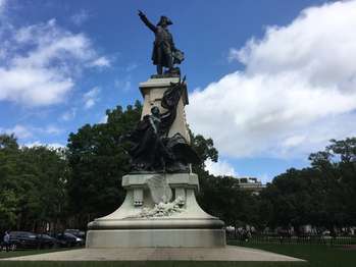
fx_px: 298
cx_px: 178
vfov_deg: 48.3
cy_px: 134
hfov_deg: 61.6
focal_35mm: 29
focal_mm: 4.15
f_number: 2.2
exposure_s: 1/2404
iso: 25
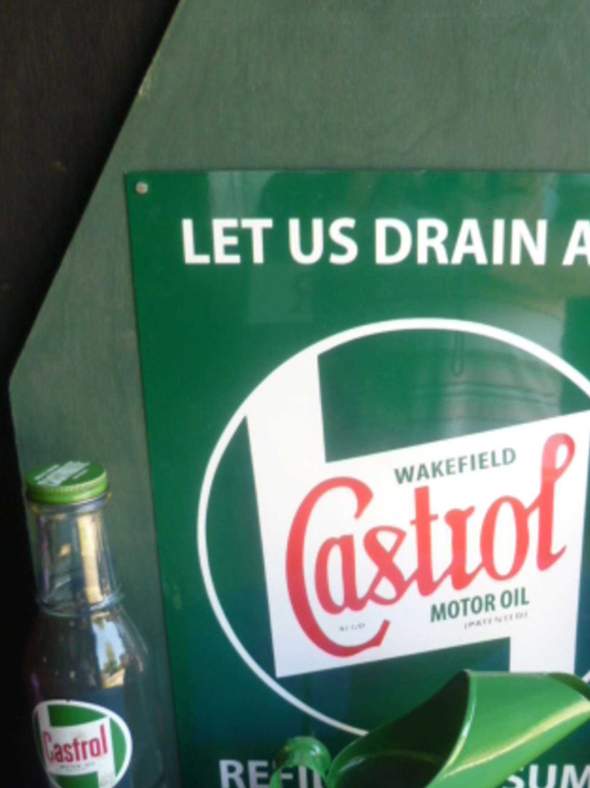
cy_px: 537
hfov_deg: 33.2
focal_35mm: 43
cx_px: 412
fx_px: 978
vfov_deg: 43.1
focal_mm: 5
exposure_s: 1/30
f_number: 2.8
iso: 125
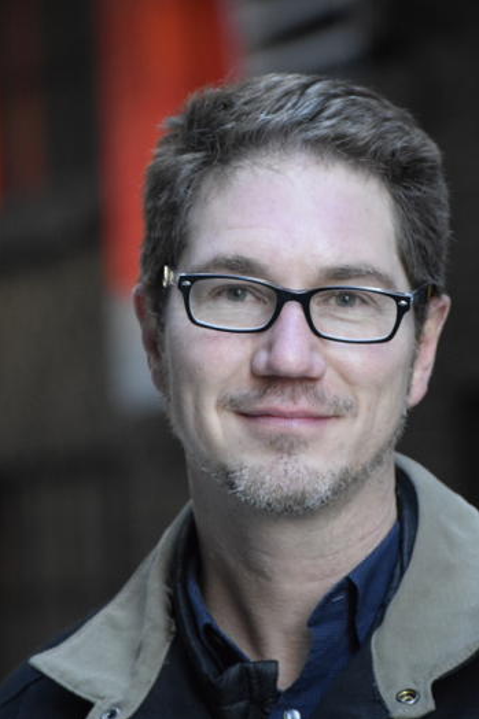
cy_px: 340
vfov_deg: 7.5
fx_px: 5492
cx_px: 268
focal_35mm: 275
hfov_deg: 5.0
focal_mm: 150
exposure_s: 1/125
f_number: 5.6
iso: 3200
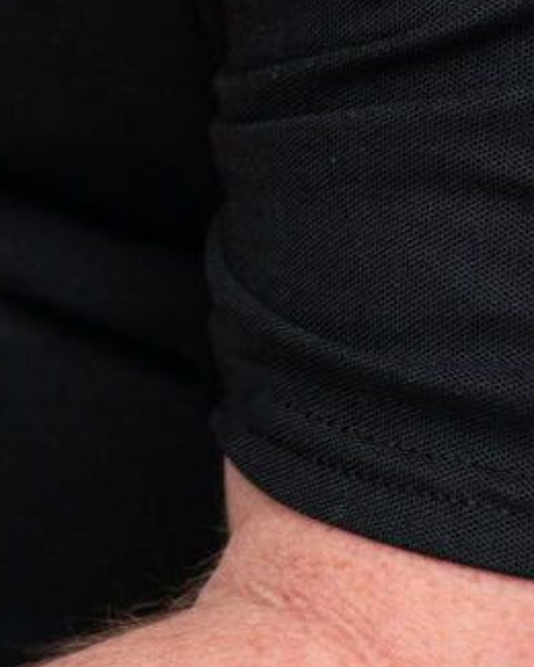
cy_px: -946
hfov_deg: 5.8
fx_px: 5136
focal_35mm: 260
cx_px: -427
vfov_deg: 7.0
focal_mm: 44
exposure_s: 1/160
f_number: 2.8
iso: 125
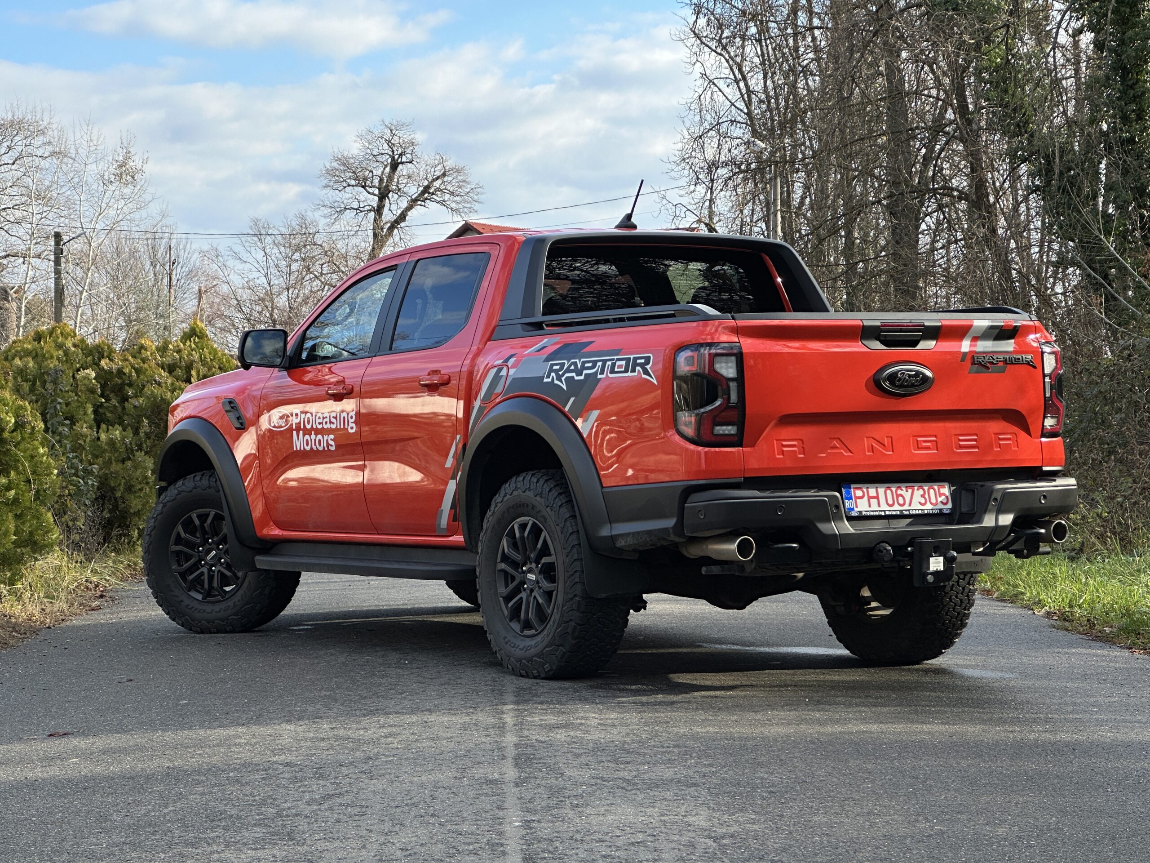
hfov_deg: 25.3
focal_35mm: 77
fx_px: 2558
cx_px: 575
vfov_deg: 19.1
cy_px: 432
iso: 32
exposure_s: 1/619
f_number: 2.8
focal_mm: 9
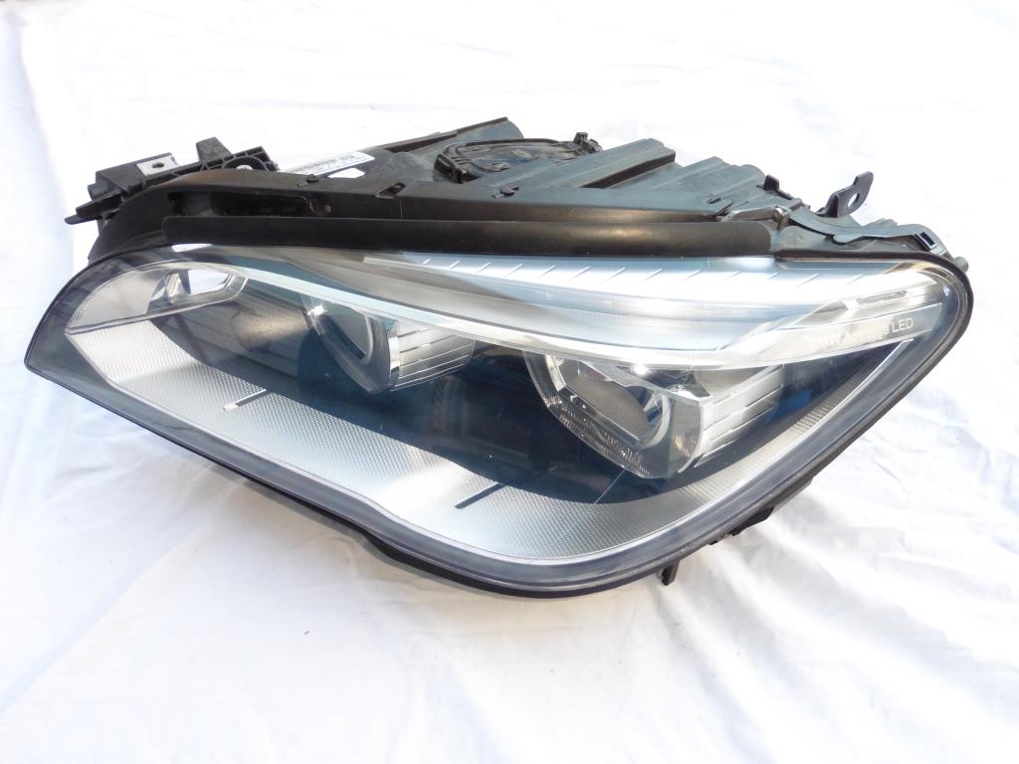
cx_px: 510
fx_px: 883
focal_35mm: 30
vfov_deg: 46.8
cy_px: 382
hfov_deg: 60.0
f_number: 3.6
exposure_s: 1/60
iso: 160
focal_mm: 5.4
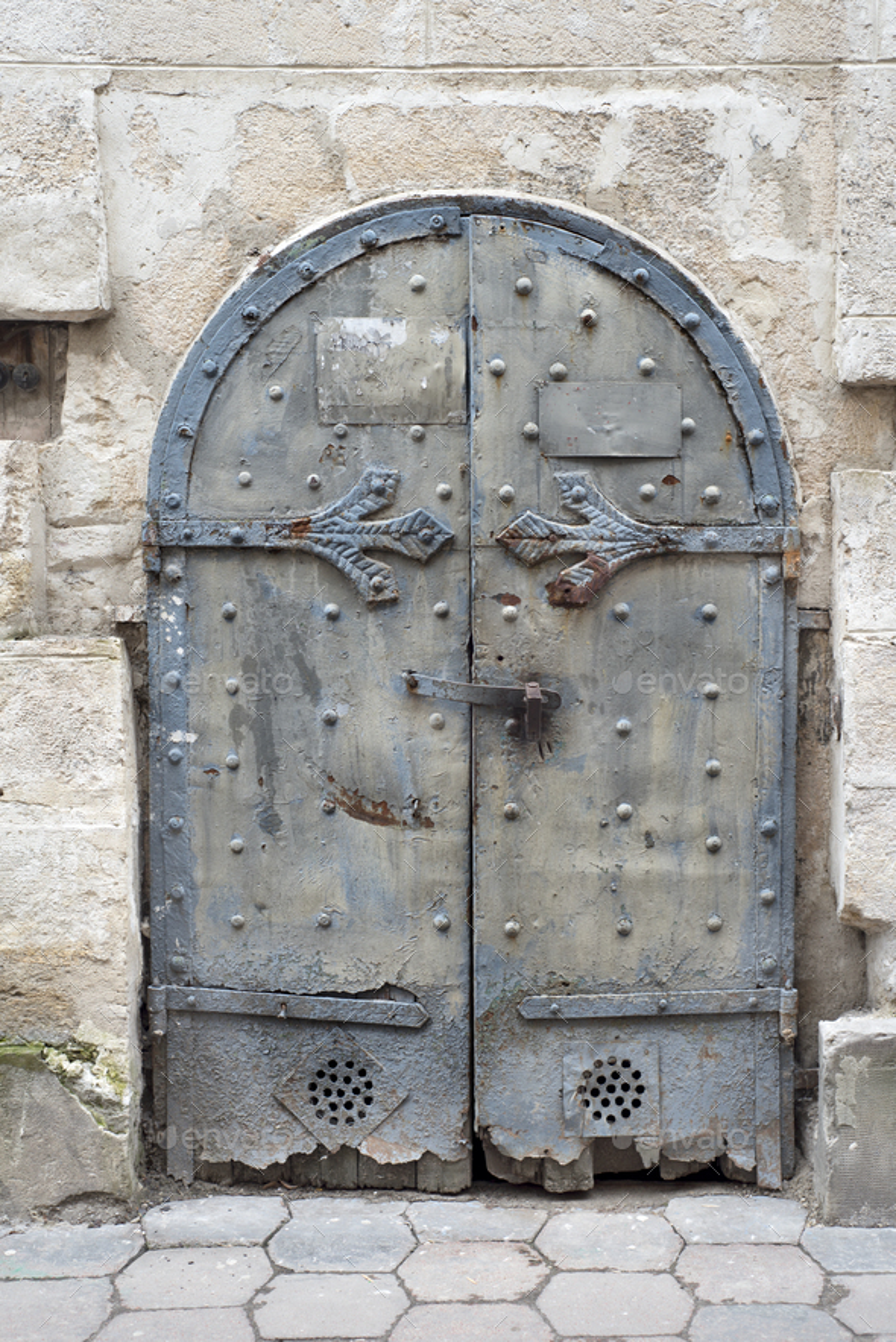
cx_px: 448
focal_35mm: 50
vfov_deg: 39.6
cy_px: 671
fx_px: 1865
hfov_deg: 27.0
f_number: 5
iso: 100
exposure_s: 1/80
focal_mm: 50
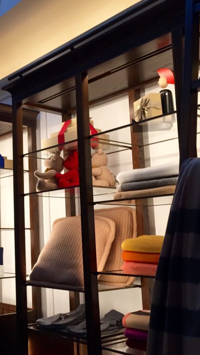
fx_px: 405
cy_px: 178
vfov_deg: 47.4
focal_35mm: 43
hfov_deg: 26.4
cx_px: 5
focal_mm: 4.15
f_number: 2.2
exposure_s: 1/30
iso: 40
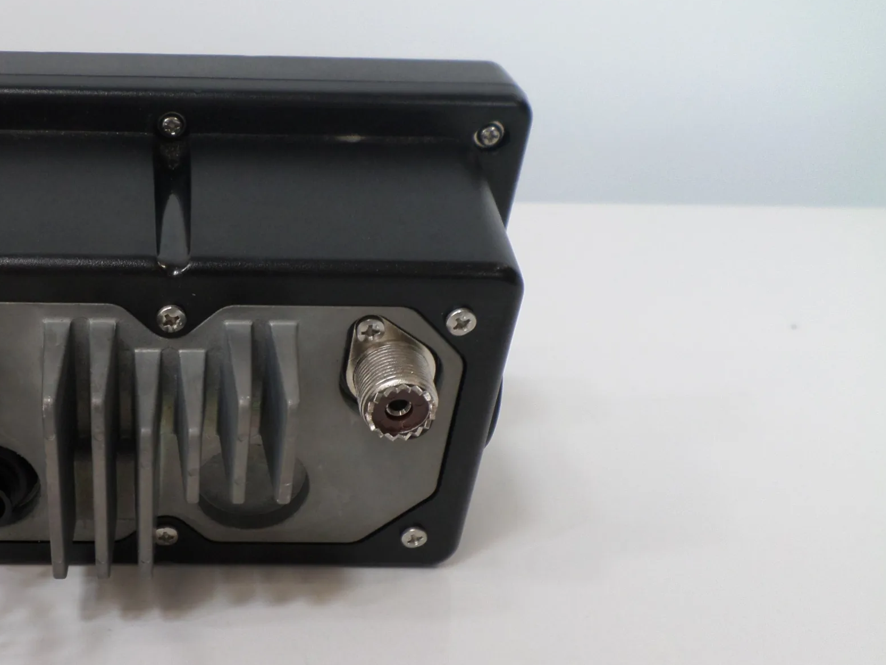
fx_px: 1049
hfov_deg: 43.6
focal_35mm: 41
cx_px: 175
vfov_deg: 35.0
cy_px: 405
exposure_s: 1/30
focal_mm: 4.5
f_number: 2.5
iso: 80
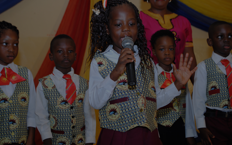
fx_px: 430
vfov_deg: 19.1
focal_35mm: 68
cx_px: 117
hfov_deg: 30.2
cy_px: 67
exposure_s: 1/50
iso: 200
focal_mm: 44
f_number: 5.6
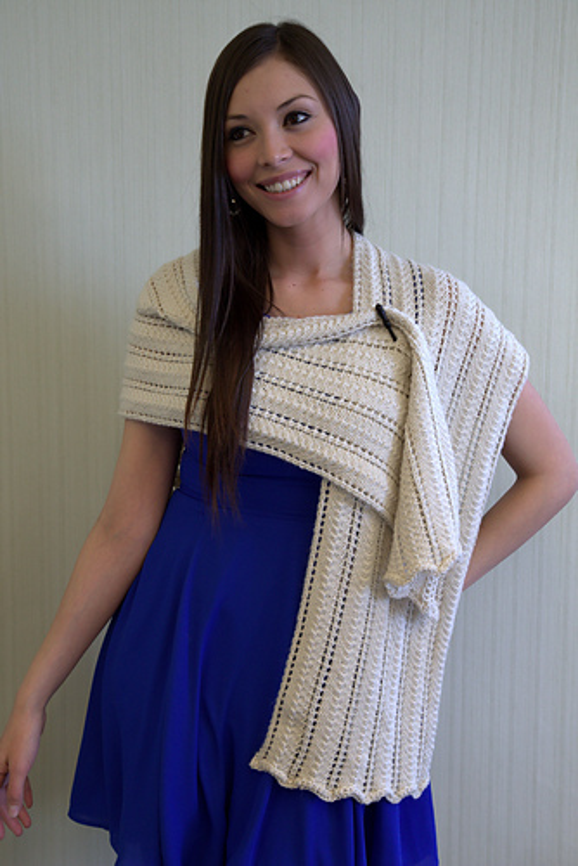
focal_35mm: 54
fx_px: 1299
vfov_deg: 36.9
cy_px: 433
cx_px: 289
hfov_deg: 25.1
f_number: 11
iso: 1600
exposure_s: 1/80
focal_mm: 55
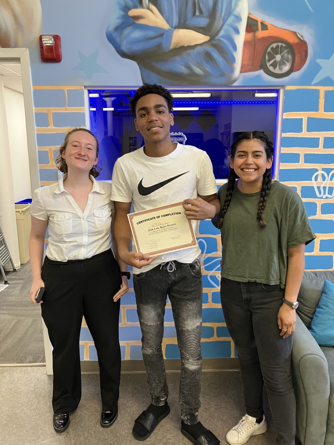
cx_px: 167
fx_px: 360
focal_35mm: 28
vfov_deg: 63.4
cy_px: 222
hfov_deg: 49.7
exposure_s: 1/60
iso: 250
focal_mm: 3.99
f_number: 1.8
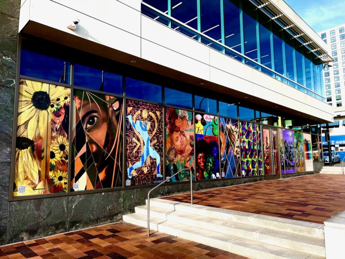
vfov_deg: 53.1
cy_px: 130
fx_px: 259
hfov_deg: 67.3
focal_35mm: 26
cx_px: 172
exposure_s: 1/1724
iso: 50
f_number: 1.5
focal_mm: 5.7
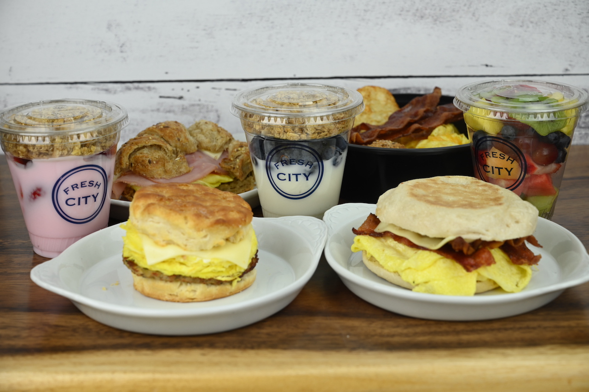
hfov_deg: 28.8
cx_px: 294
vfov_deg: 19.5
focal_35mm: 70
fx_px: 1145
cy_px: 196
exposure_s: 1/80
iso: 250
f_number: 6.3
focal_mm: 70
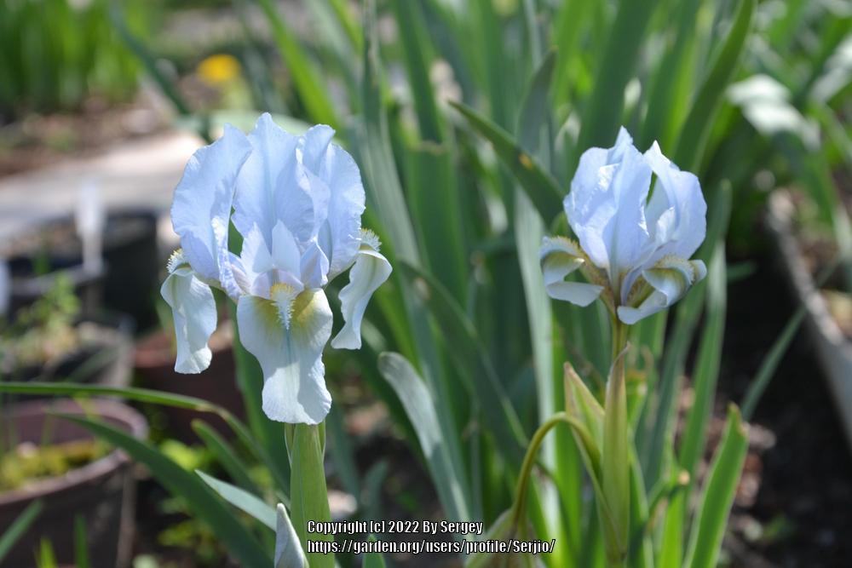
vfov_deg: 17.5
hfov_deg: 26.0
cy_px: 284
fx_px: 1846
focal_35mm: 78
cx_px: 426
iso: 180
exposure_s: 1/125
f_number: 5.6
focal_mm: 52
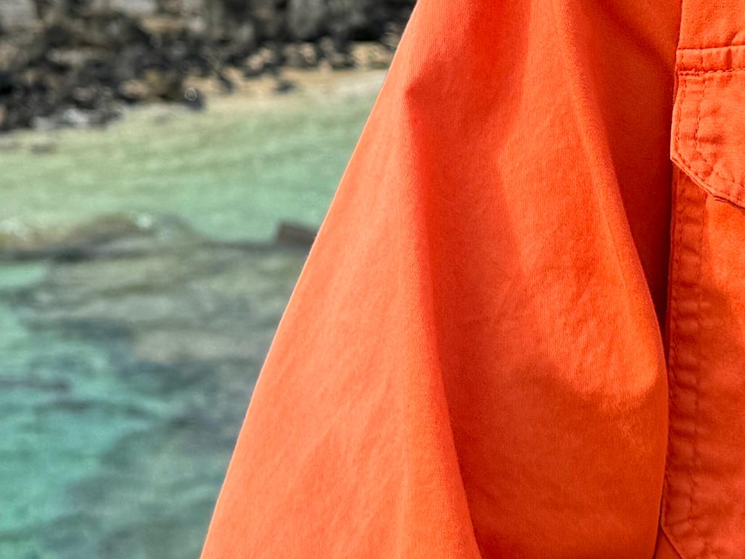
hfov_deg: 17.0
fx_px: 2497
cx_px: 396
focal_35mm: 116
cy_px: -230
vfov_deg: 12.3
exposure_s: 1/3247
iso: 80
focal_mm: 6.76
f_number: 1.78
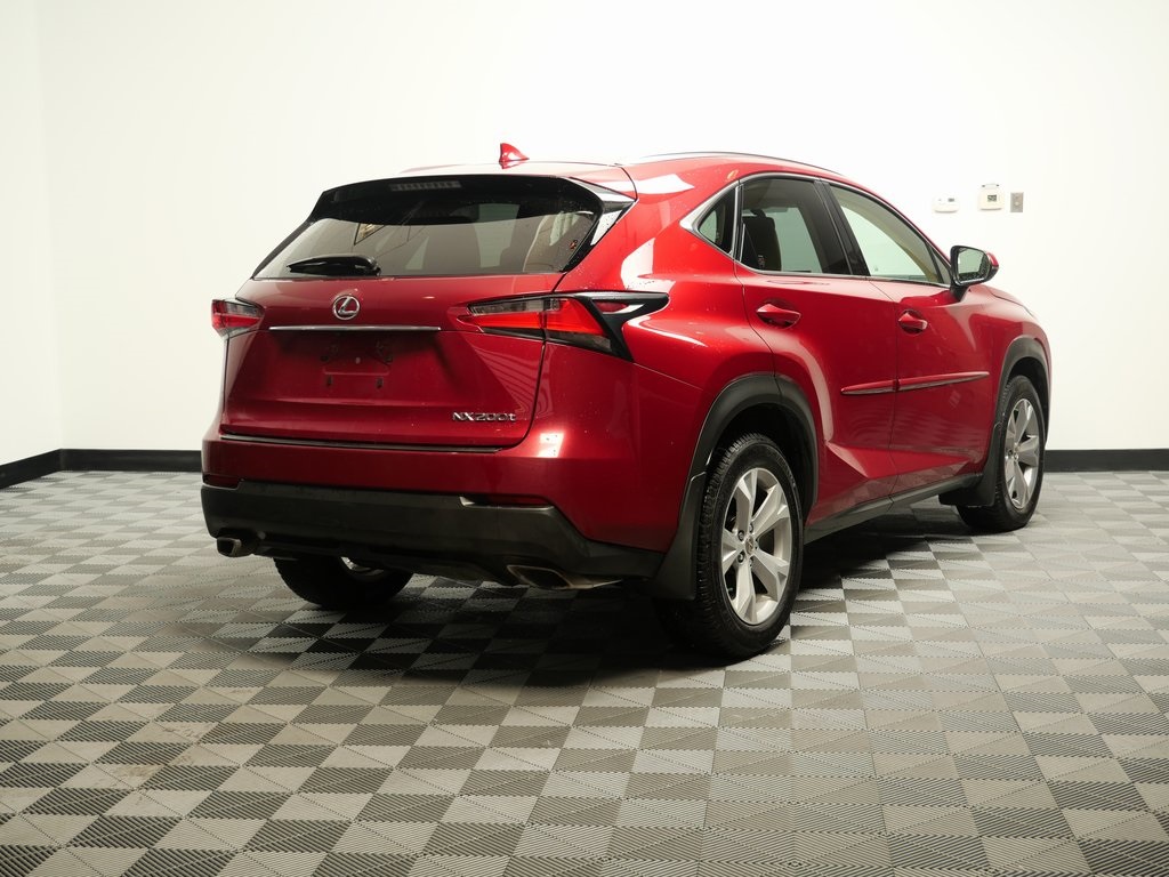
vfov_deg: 32.9
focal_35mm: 44
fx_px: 1486
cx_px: 584
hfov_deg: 42.9
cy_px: 438
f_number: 4.5
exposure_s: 1/200
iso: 250
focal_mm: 22
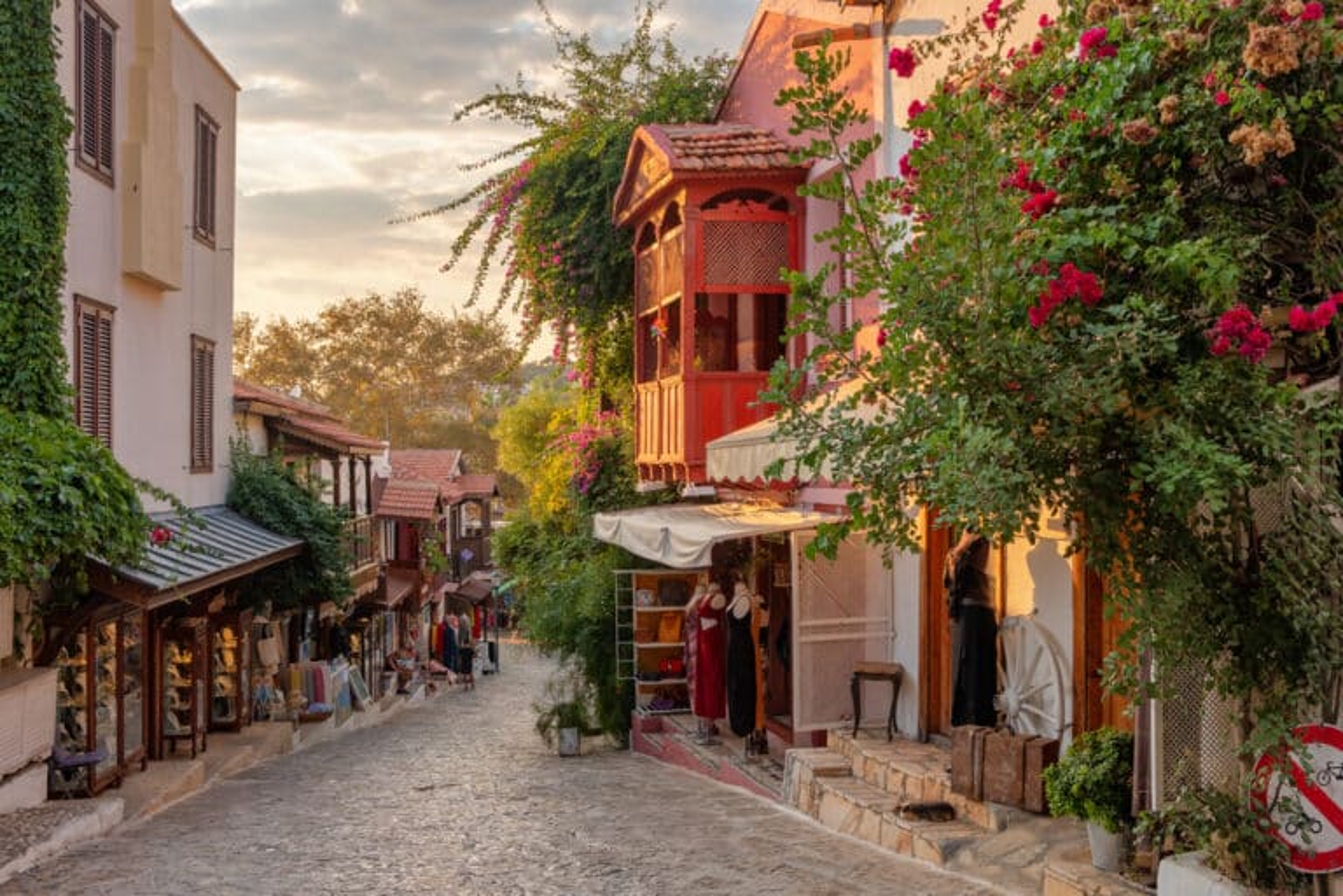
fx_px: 1306
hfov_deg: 54.4
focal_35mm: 35
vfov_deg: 37.9
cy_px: 448
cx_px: 672
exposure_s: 1/80
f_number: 7.1
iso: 400
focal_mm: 23
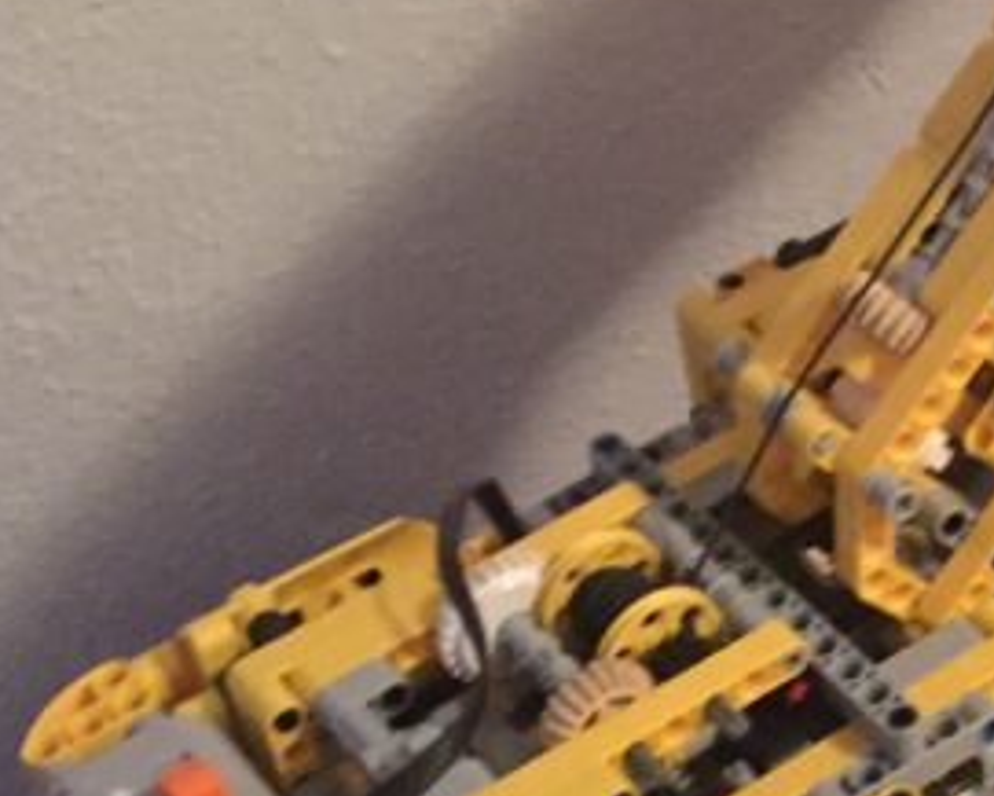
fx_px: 3149
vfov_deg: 14.4
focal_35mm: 107
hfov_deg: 17.0
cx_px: 1247
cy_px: 242
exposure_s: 1/17
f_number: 2.2
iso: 640
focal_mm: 4.15
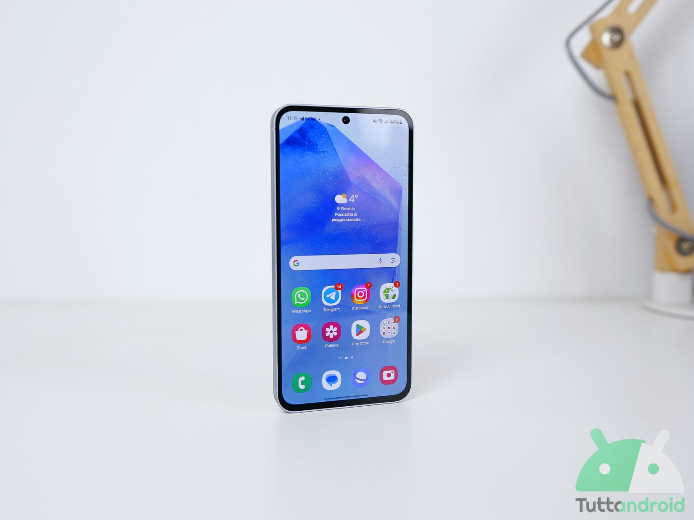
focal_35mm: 32
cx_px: 347
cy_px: 260
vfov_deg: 44.2
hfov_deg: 56.8
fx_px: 642
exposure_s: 1/100
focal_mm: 16
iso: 200
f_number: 2.2
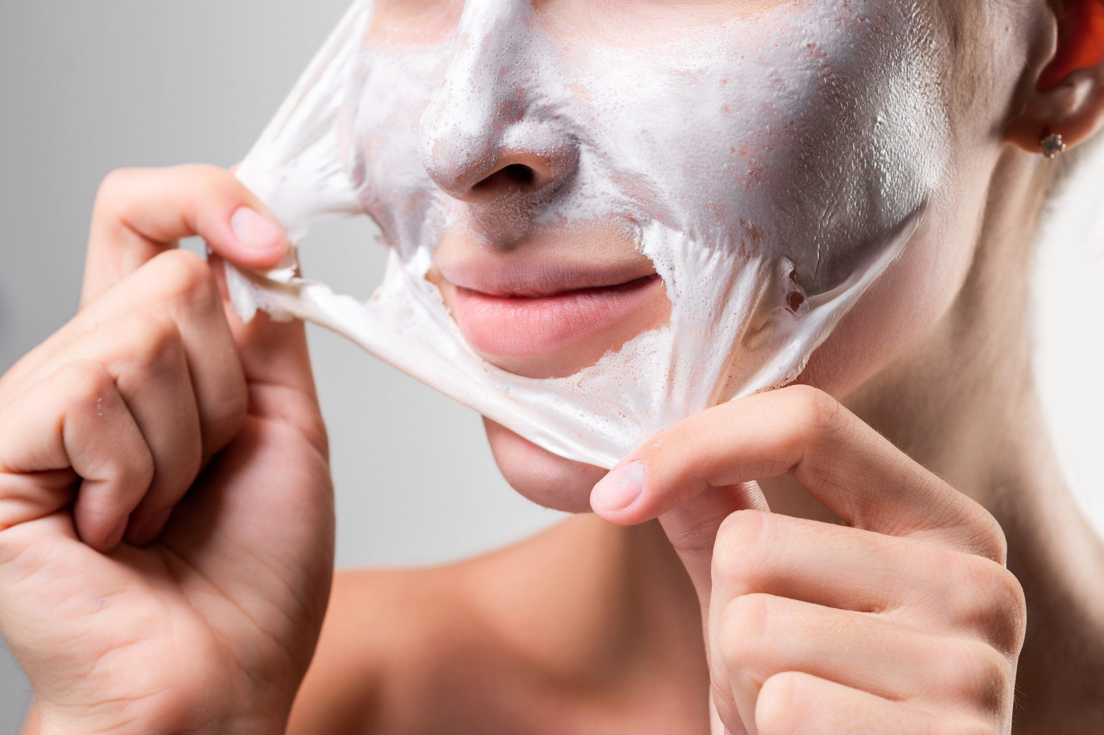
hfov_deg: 16.1
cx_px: 552
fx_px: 3892
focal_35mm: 127
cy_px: 368
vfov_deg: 10.8
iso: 50
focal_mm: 85
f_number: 6.3
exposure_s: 1/160
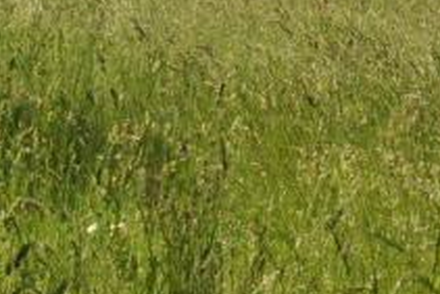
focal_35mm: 310
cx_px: 625
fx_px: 3791
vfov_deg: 4.4
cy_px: -256
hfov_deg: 6.6
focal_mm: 38
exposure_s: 1/250
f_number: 8
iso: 100
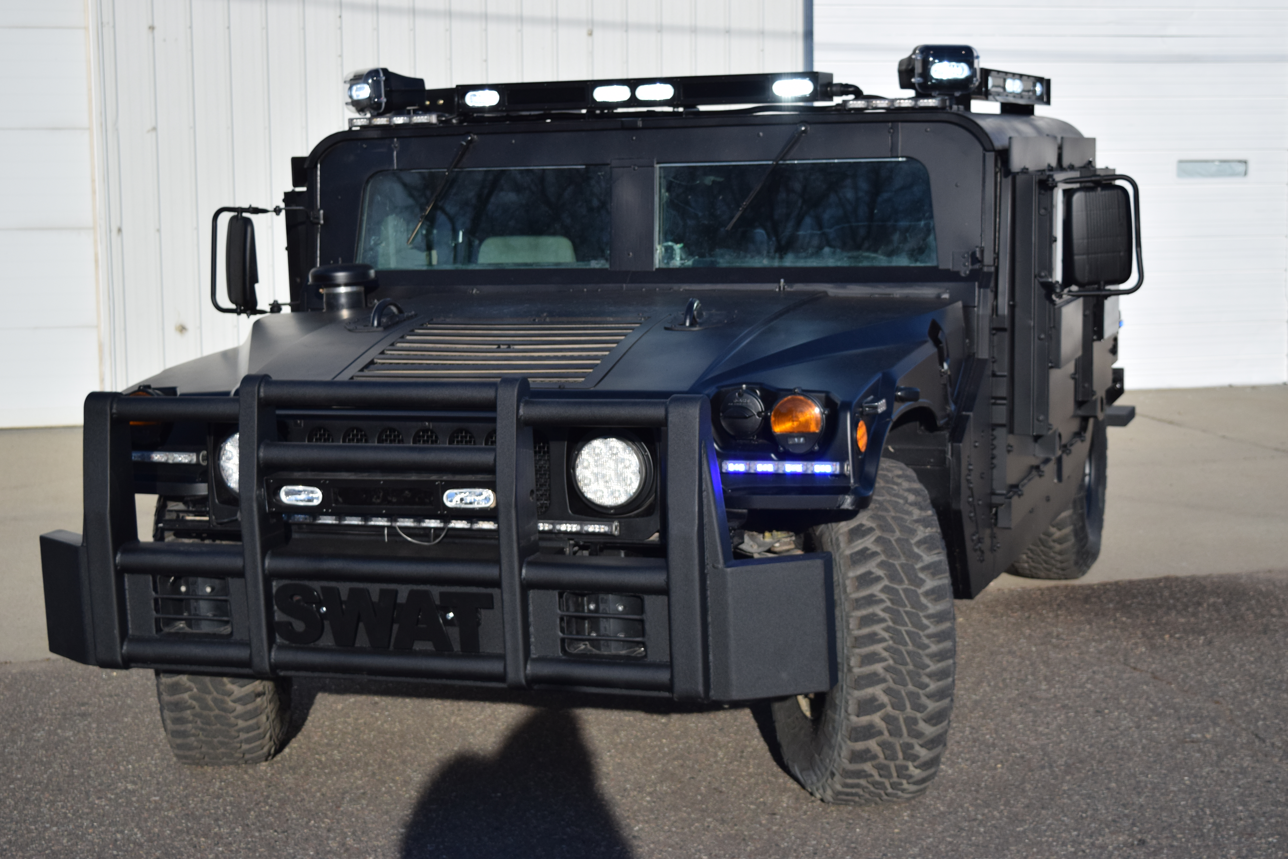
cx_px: 644
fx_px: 2146
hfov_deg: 33.4
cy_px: 430
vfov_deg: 22.6
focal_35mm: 60
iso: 400
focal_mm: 40
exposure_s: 1/4000
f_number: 4.8
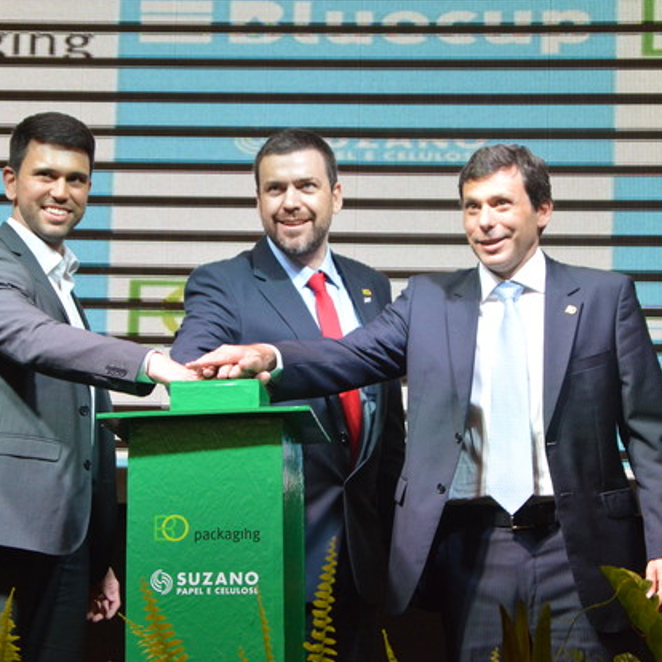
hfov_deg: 14.5
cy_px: 331
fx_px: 2596
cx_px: 291
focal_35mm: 120
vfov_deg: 14.5
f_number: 4
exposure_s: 1/500
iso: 1600
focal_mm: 62
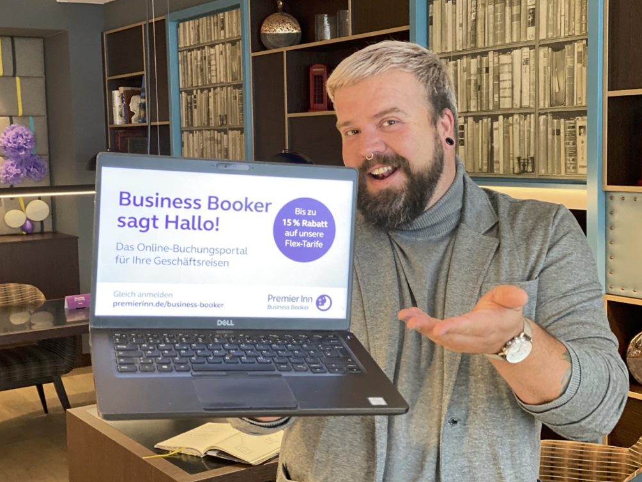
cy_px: 238
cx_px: 317
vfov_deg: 27.5
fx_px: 983
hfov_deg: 36.2
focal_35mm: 53
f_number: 2
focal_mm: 6
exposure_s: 1/32
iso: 320
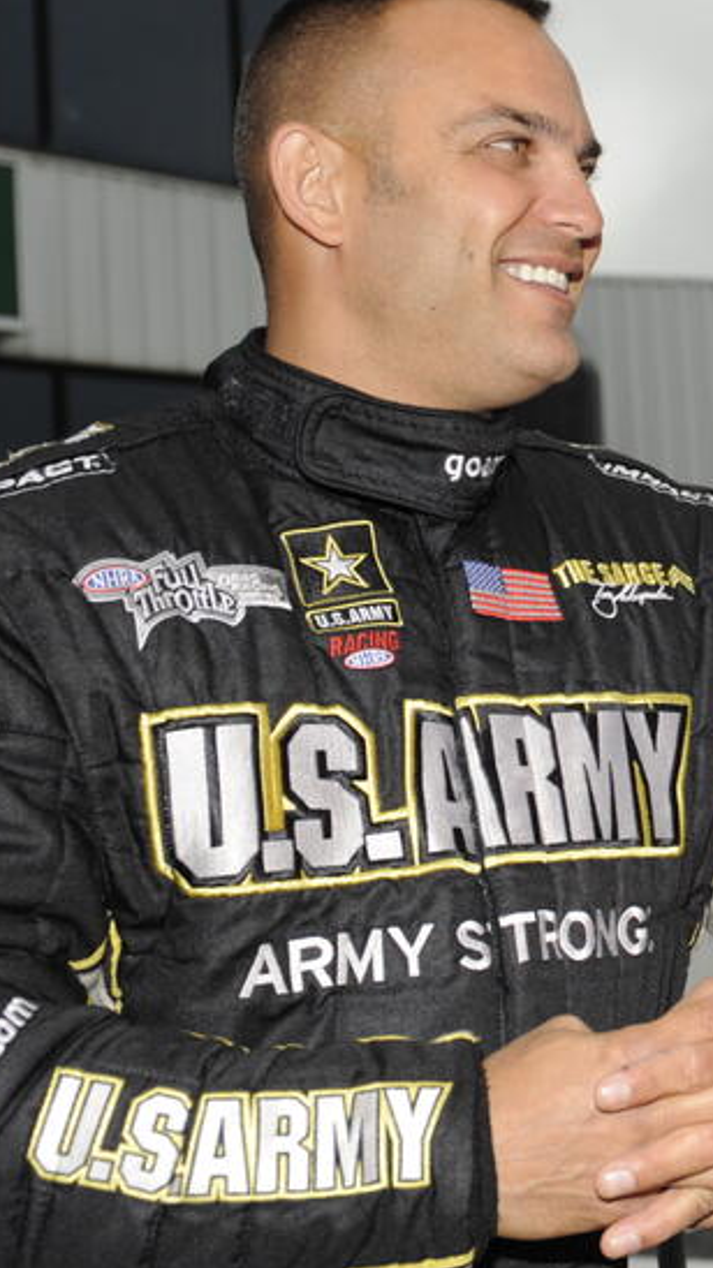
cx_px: 1083
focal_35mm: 66
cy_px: 500
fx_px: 2220
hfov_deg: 16.5
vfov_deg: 31.8
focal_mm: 27
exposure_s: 1/1600
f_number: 4
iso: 400
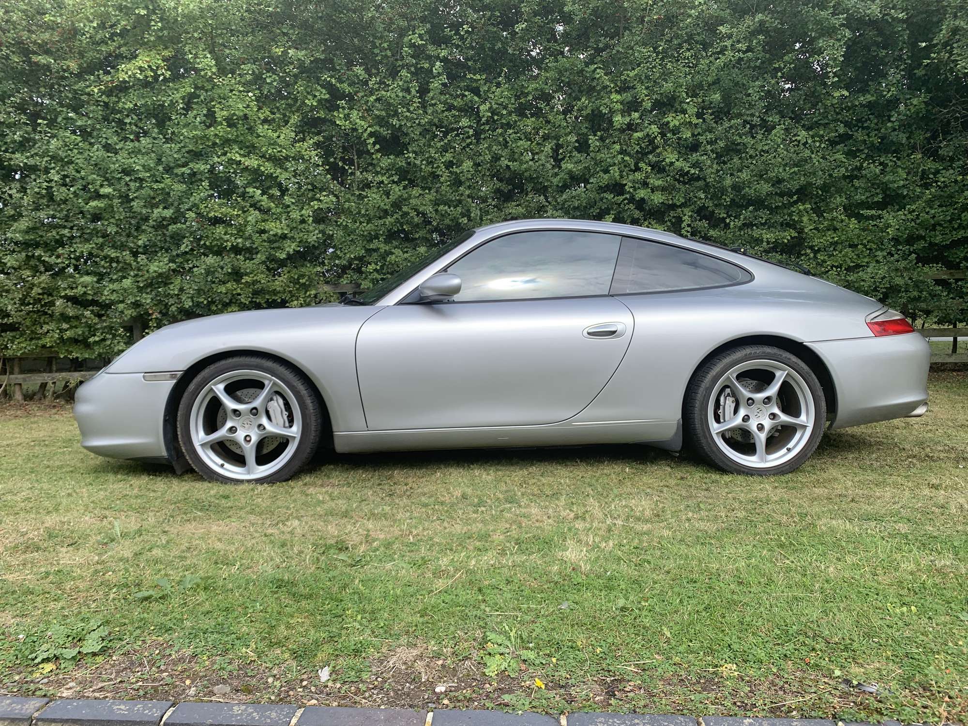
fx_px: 727
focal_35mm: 26
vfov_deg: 53.1
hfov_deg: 67.3
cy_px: 363
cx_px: 484
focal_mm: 4.25
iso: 25
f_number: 1.8
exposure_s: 1/1043
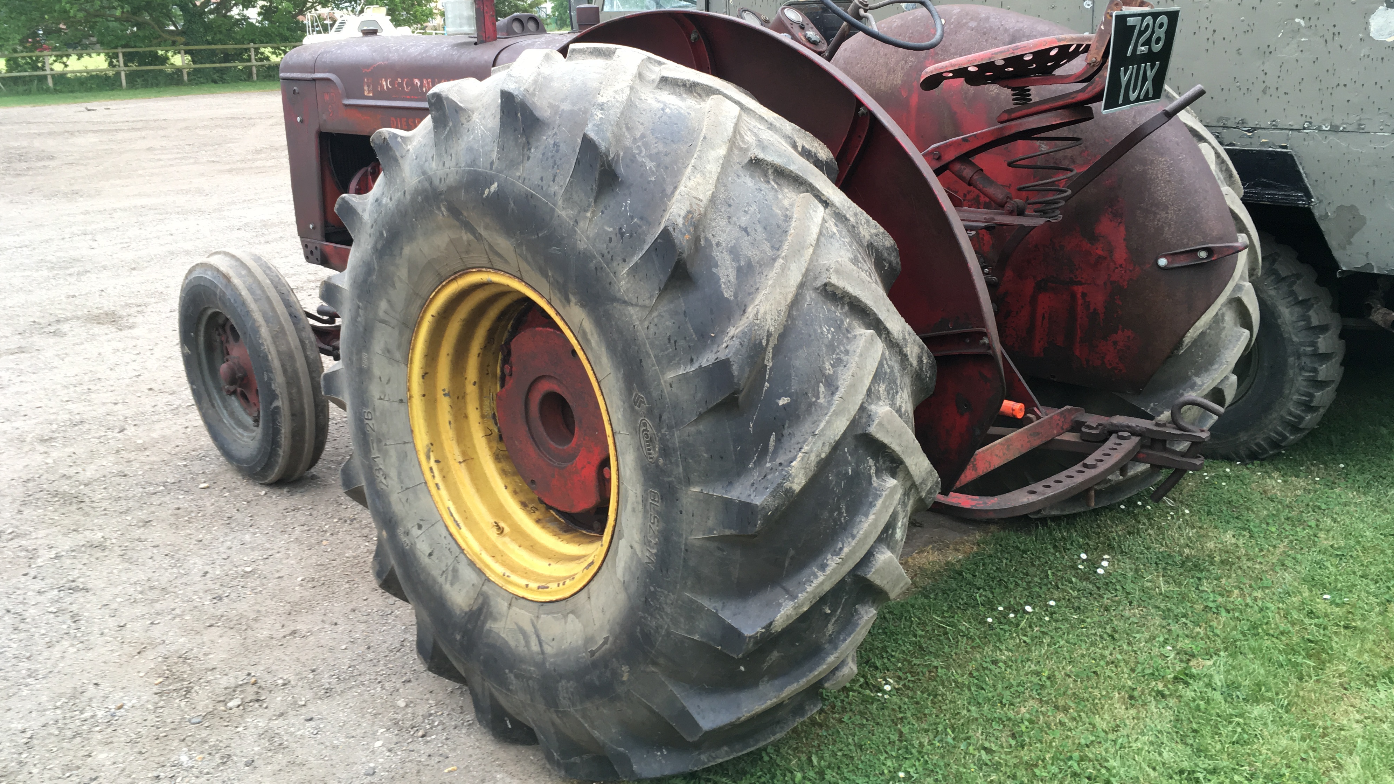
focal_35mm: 32
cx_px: 691
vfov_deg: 36.5
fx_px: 1183
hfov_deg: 61.0
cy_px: 295
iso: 40
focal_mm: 4.15
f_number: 2.2
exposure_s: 1/100
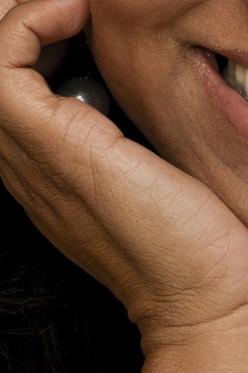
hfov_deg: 3.0
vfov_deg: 4.4
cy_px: -2
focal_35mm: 463
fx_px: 4795
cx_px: 319
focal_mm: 105
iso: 200
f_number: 16
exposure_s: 1/160
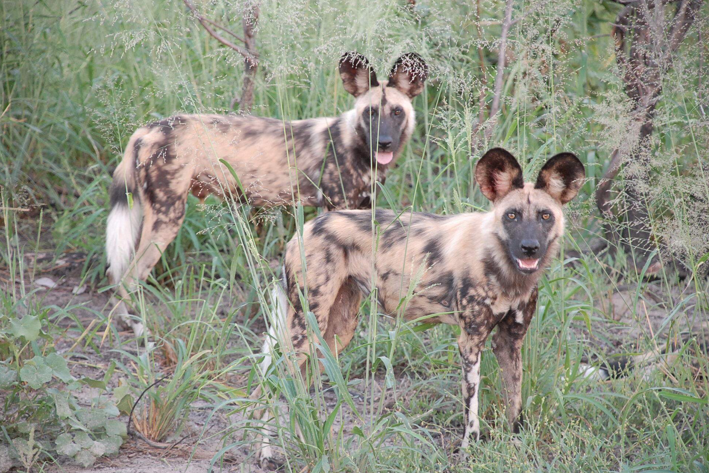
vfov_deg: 6.7
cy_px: 236
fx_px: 4008
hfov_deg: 10.1
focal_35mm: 204
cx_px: 354
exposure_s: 1/30
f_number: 5.6
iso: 400
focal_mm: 135
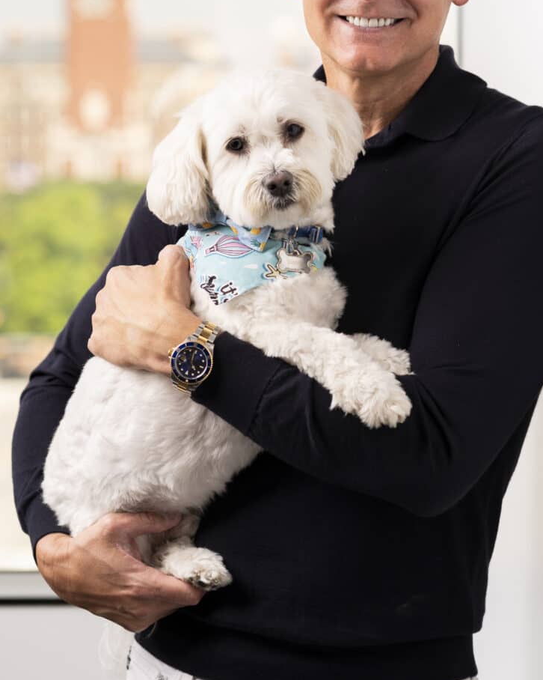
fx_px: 2713
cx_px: 227
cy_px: 268
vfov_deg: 14.3
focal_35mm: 135
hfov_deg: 11.4
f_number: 4
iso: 100
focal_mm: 85
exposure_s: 1/160
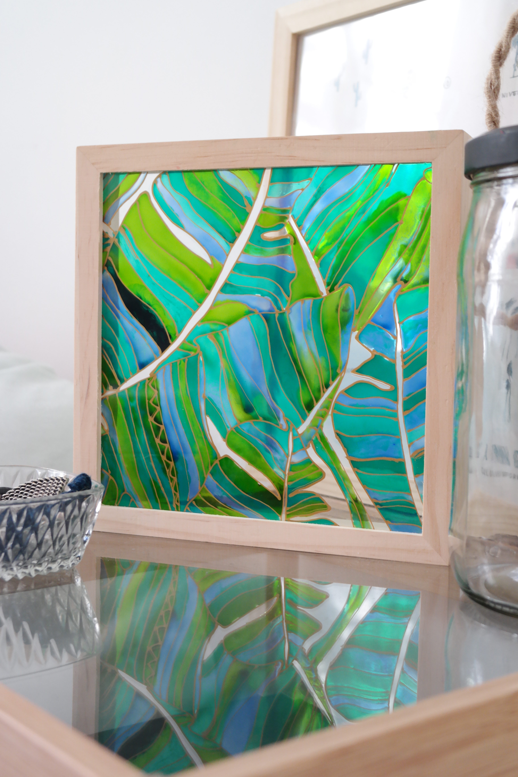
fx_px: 1144
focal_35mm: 53
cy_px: 388
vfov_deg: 37.5
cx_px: 259
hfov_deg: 25.5
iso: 800
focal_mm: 35
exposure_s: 1/60
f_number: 4.5
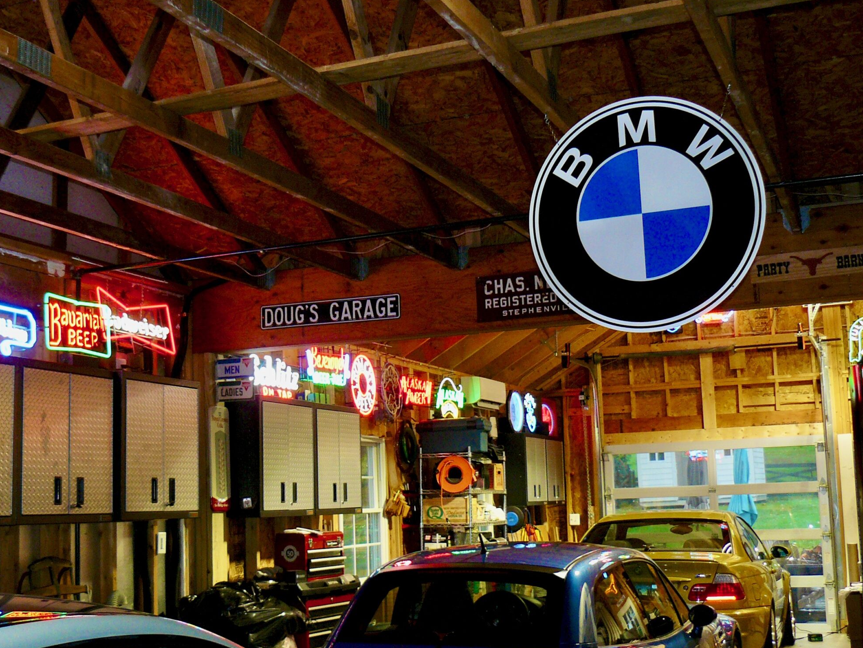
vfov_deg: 30.9
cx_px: 301
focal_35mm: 47
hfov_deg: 40.0
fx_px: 1172
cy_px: 333
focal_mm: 6
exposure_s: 1/30
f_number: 2.8
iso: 100
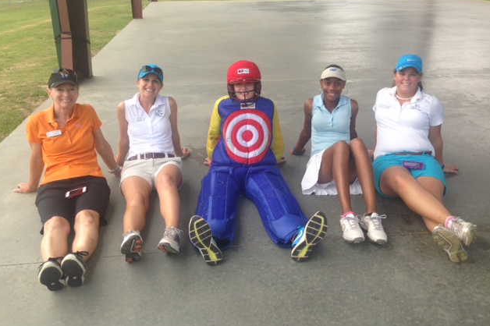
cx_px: 246
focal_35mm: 35
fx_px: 476
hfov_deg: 54.5
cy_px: 144
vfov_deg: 37.8
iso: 50
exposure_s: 1/335
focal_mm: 4.12
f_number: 2.4
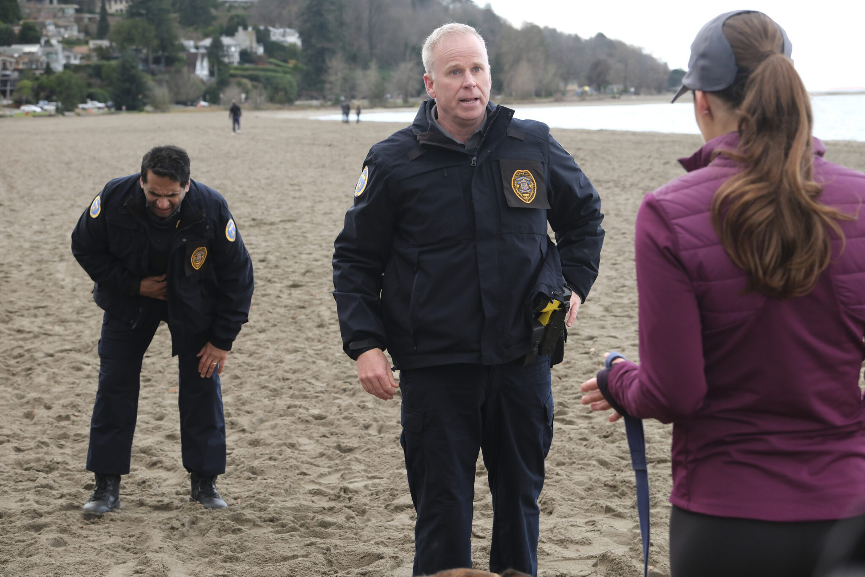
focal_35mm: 75
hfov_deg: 27.0
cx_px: 432
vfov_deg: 18.2
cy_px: 288
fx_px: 1802
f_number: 5
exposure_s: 1/400
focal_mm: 50
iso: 1000
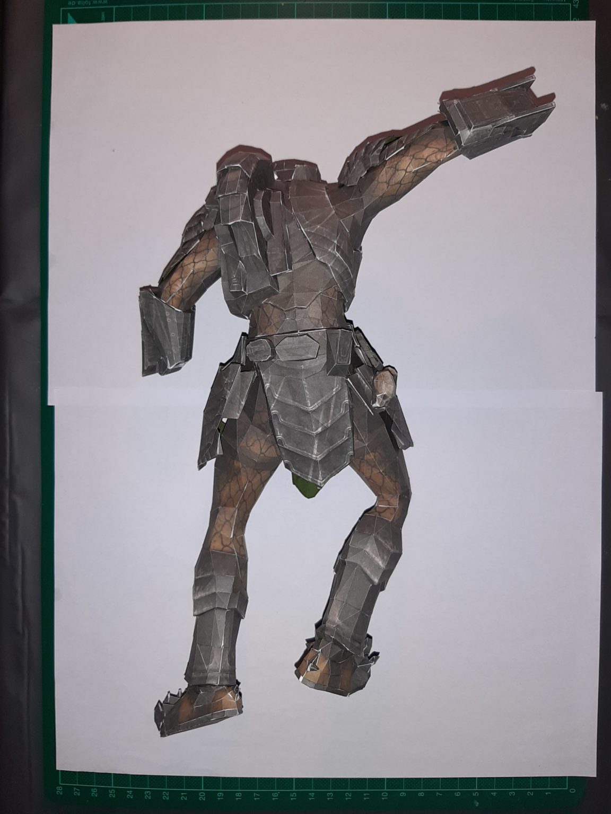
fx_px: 612
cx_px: 306
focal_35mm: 26
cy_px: 407
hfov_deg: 53.1
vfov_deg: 67.3
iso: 40
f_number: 1.7
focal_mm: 3.93
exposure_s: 1/104
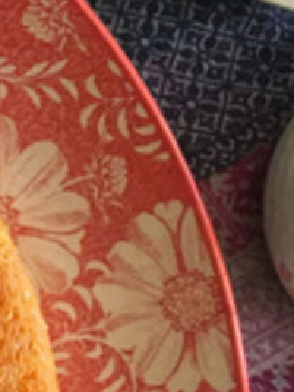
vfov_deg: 11.8
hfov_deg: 8.2
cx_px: -426
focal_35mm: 166
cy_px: 347
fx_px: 1880
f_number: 2.2
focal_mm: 4.15
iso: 50
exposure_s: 1/33
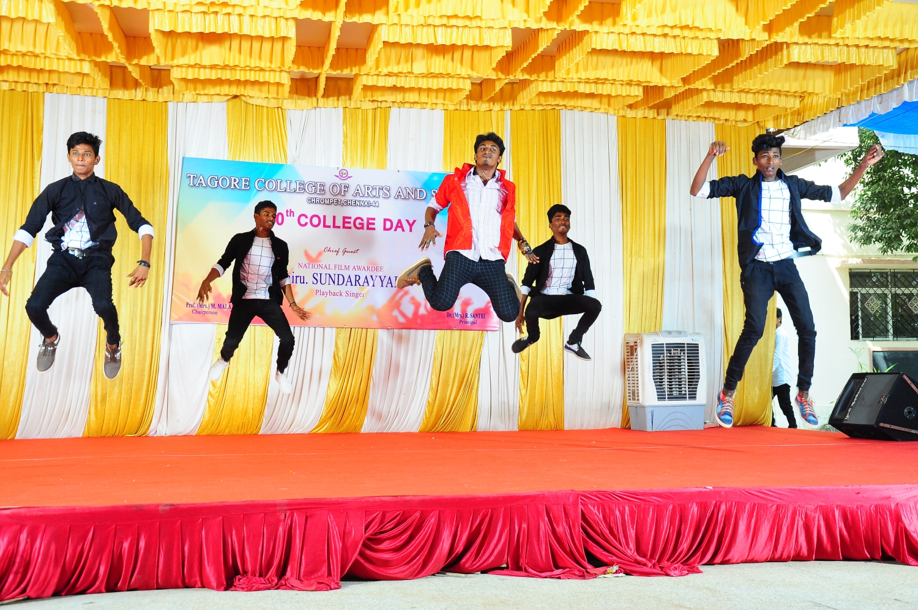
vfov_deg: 31.8
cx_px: 459
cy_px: 305
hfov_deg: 46.5
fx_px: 1070
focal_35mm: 42
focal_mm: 28
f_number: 5.6
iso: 400
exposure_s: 1/125
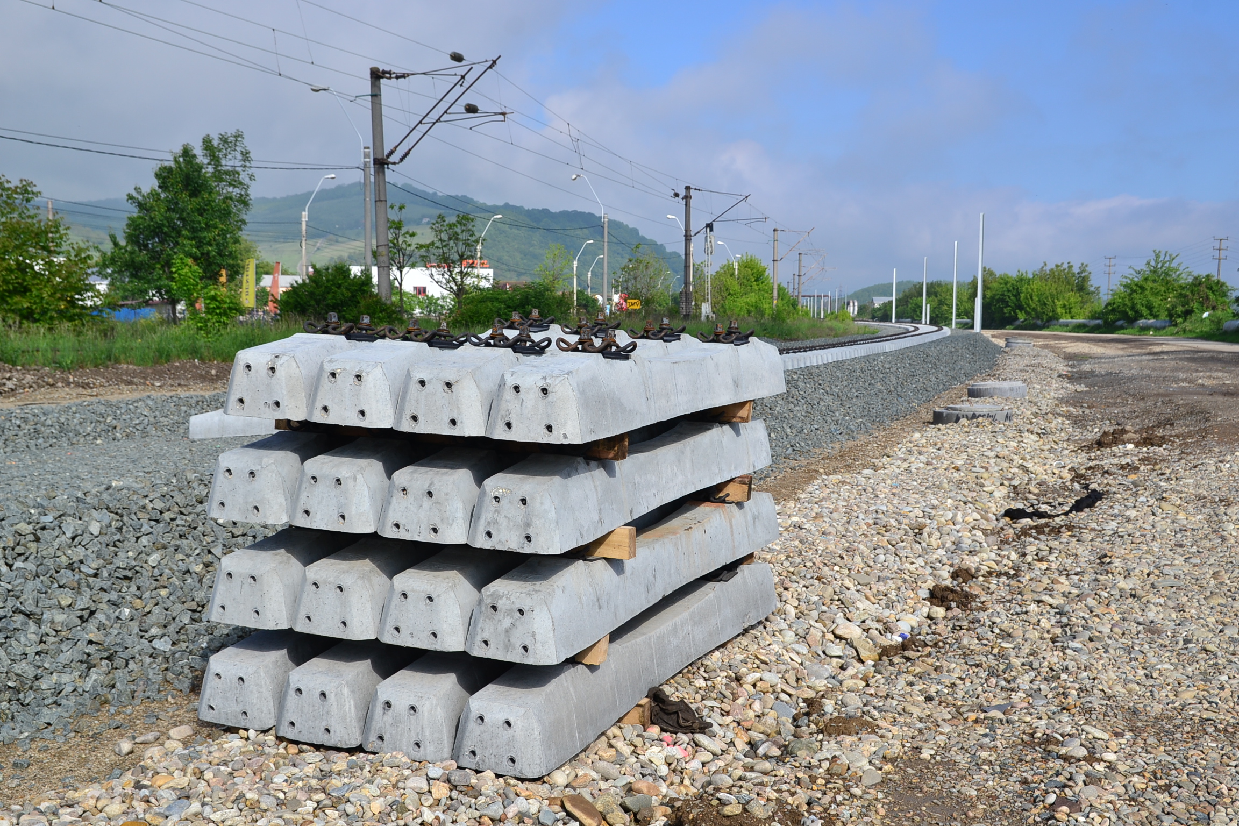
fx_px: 1394
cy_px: 413
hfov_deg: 47.9
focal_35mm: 40
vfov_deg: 33.0
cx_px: 620
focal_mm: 27
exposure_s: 1/250
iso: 100
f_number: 7.1
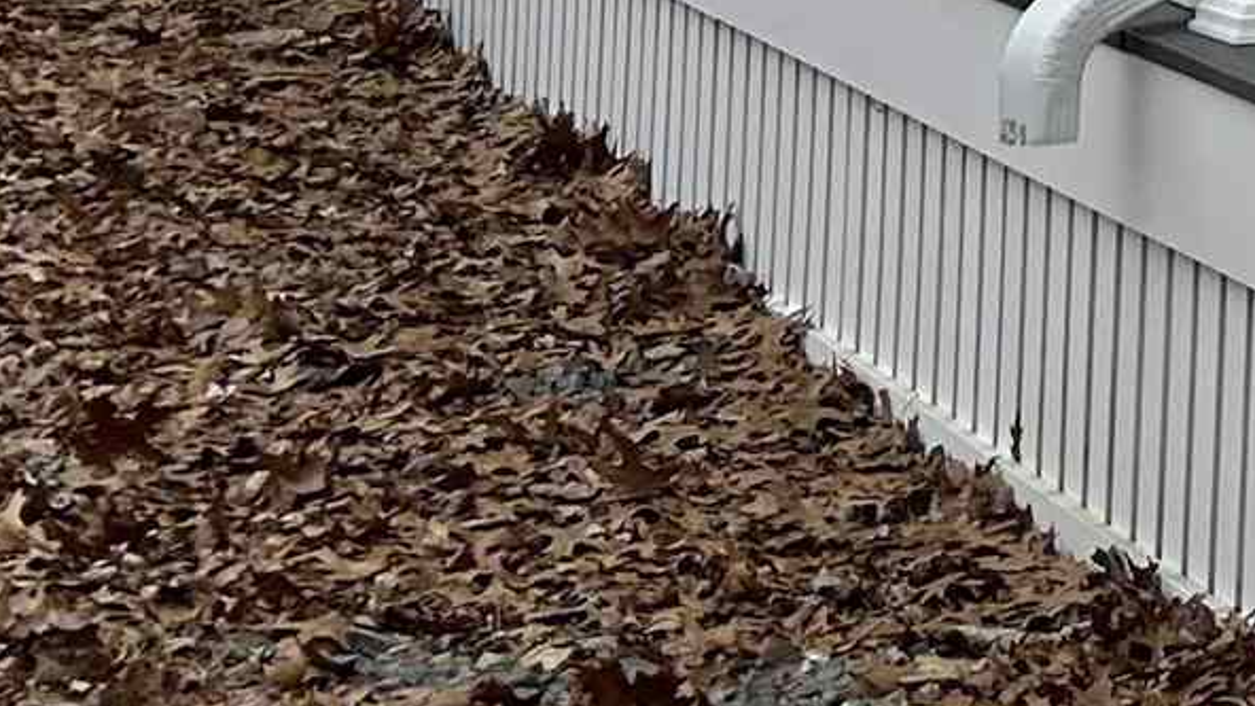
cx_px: 3010
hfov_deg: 11.9
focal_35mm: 147
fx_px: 4892
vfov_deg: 7.8
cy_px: -869
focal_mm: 5.7
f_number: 1.5
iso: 50
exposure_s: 1/2994
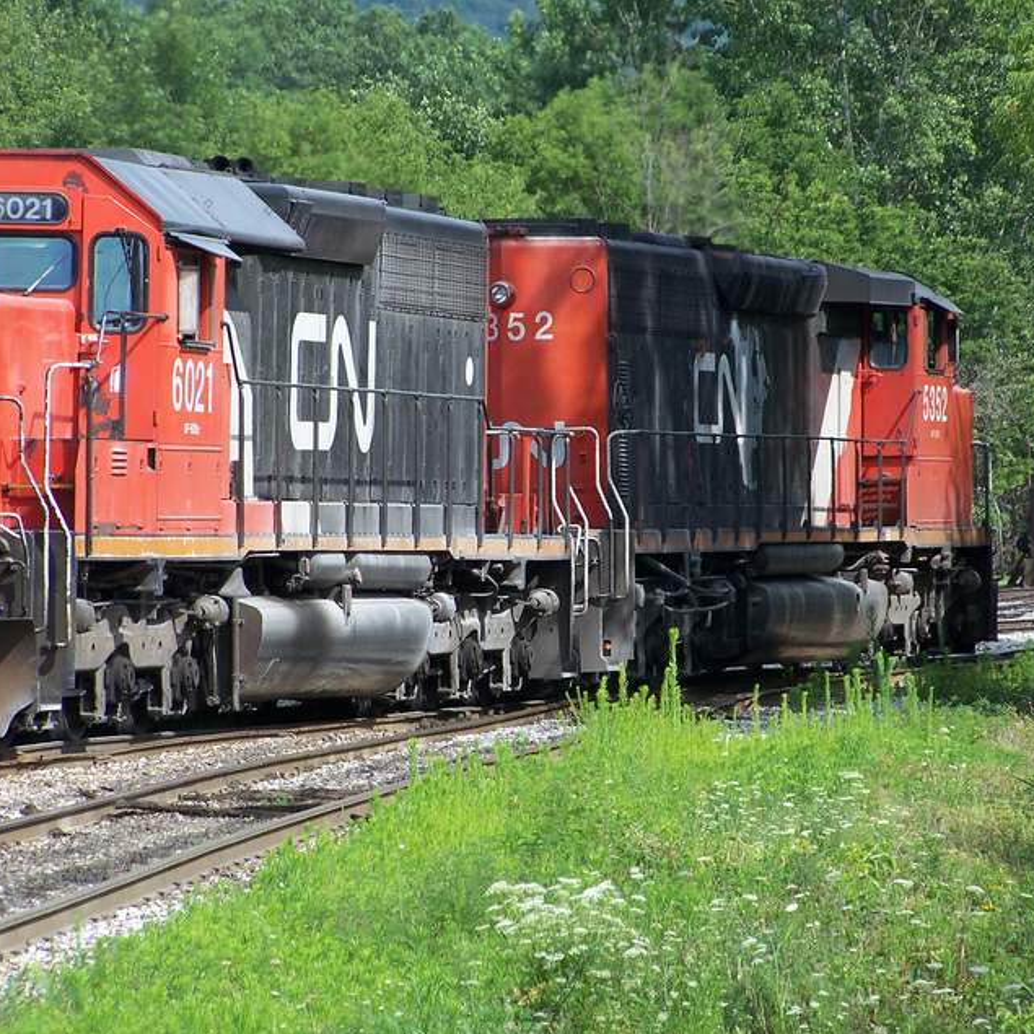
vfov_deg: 6.8
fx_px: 8719
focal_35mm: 258
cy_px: 518
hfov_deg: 6.8
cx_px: 572
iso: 80
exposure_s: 1/640
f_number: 3.2
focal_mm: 36.2
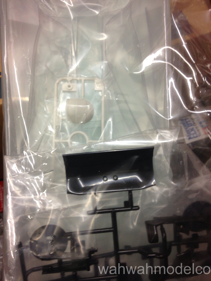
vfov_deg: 55.4
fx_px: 268
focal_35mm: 33
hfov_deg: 42.9
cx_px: 106
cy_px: 140
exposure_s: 1/20
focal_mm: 4.13
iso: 80
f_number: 2.4
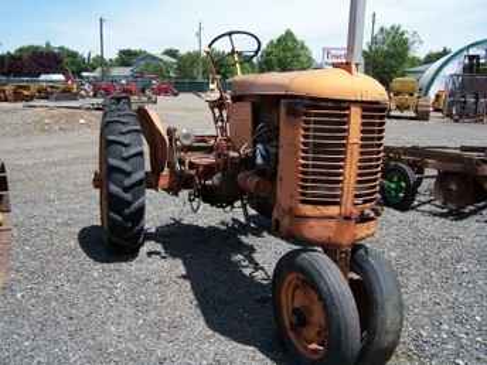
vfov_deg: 37.7
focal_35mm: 38
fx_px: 535
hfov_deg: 49.0
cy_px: 182
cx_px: 244
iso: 80
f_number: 2.8
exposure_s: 1/1000
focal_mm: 6.3
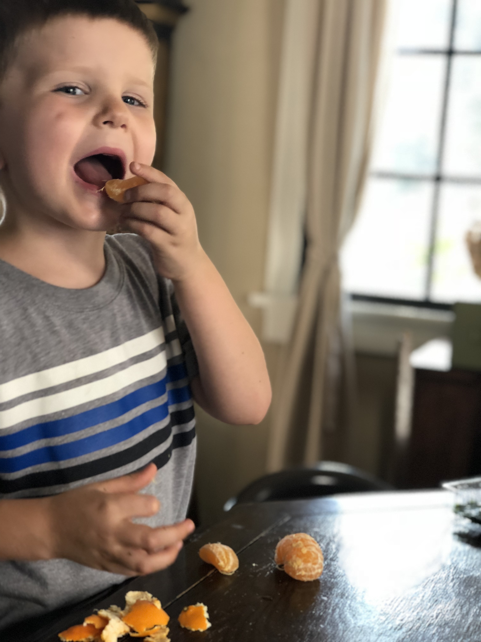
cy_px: 321
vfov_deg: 33.8
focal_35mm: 57
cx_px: 240
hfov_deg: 25.7
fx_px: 1056
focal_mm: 6.6
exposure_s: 1/60
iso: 200
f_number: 2.8
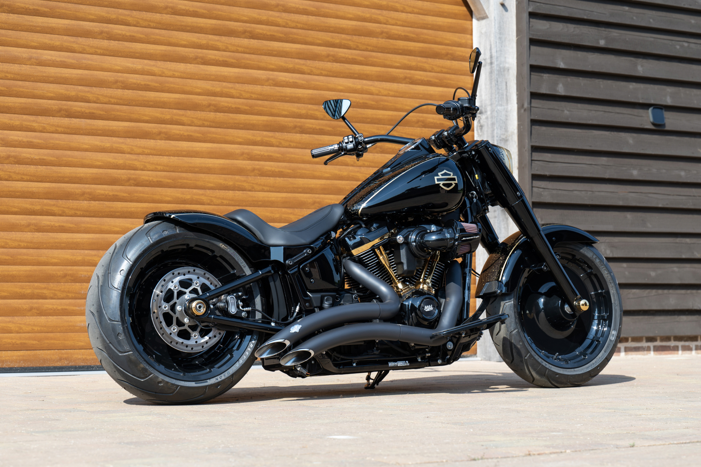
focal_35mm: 76
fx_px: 1479
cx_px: 369
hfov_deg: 26.7
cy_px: 240
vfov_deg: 17.9
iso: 100
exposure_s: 1/250
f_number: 5
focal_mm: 70
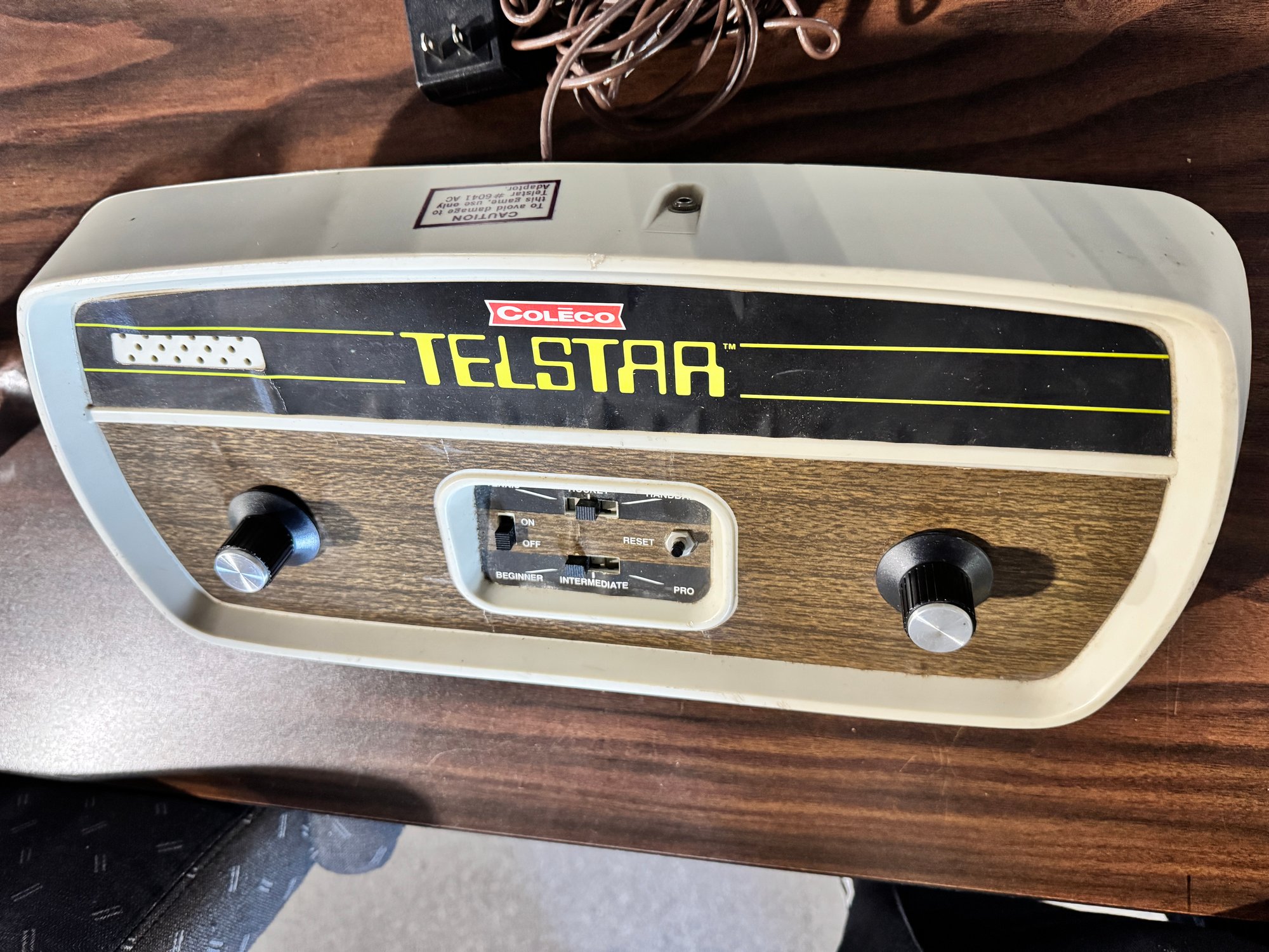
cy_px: 476
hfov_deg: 71.6
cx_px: 634
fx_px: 880
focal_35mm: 24
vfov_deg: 56.8
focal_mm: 6.76
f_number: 1.78
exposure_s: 1/60
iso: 640
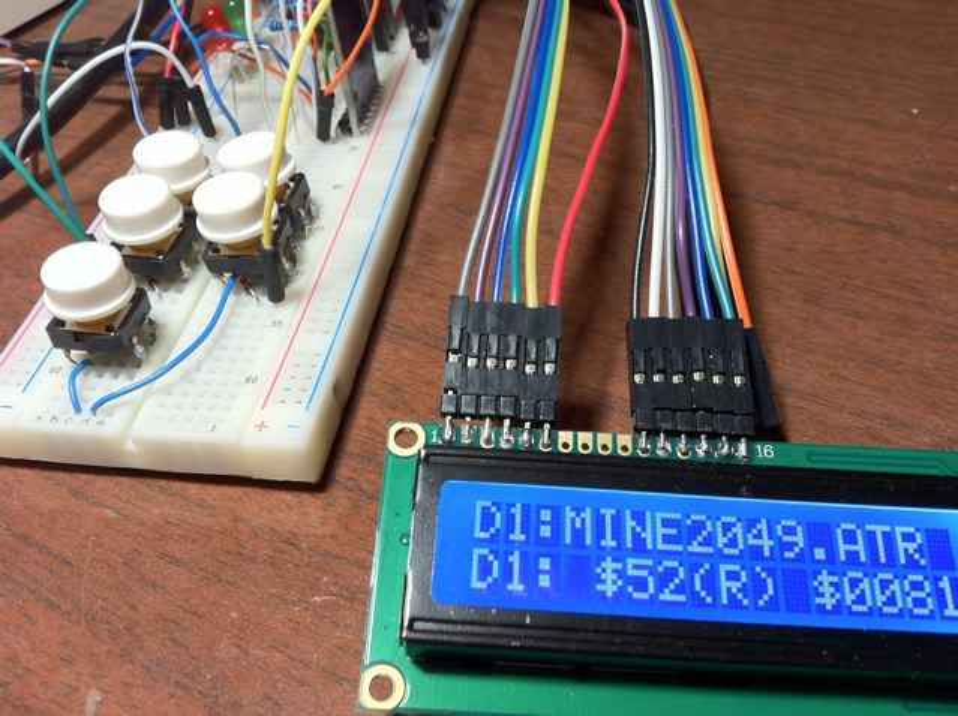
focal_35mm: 35
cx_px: 479
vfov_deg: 40.6
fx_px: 968
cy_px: 358
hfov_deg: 52.7
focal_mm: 3.85
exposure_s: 1/25
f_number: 2.8
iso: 80
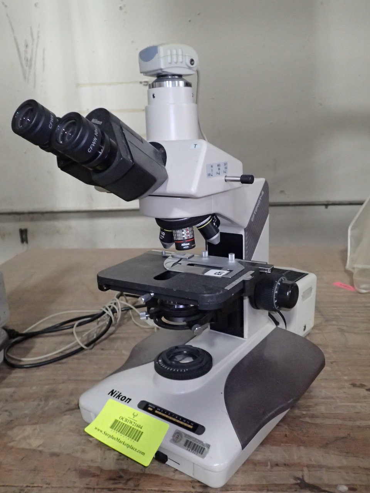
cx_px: 185
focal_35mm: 30
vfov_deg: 60.0
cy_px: 246
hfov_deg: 46.8
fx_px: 428
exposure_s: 1/30
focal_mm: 5.5
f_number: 2.3
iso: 800
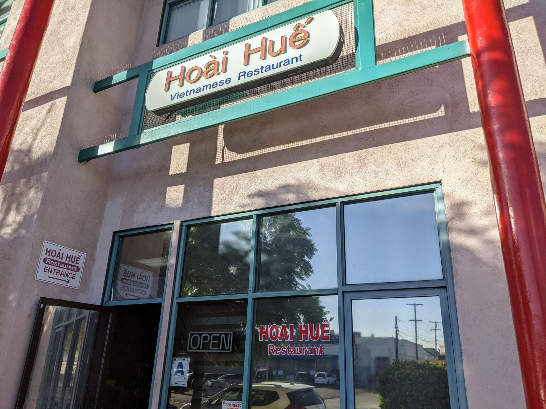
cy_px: 204
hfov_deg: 65.3
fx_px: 426
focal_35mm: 27
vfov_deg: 51.4
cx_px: 273
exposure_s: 1/3906
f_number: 1.8
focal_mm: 4.44
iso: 63
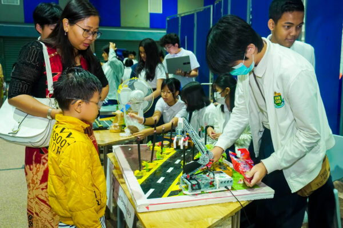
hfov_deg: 57.2
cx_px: 172
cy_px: 114
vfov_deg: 40.0
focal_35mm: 33
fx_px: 314
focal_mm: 22
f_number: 4
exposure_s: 1/100
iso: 1000
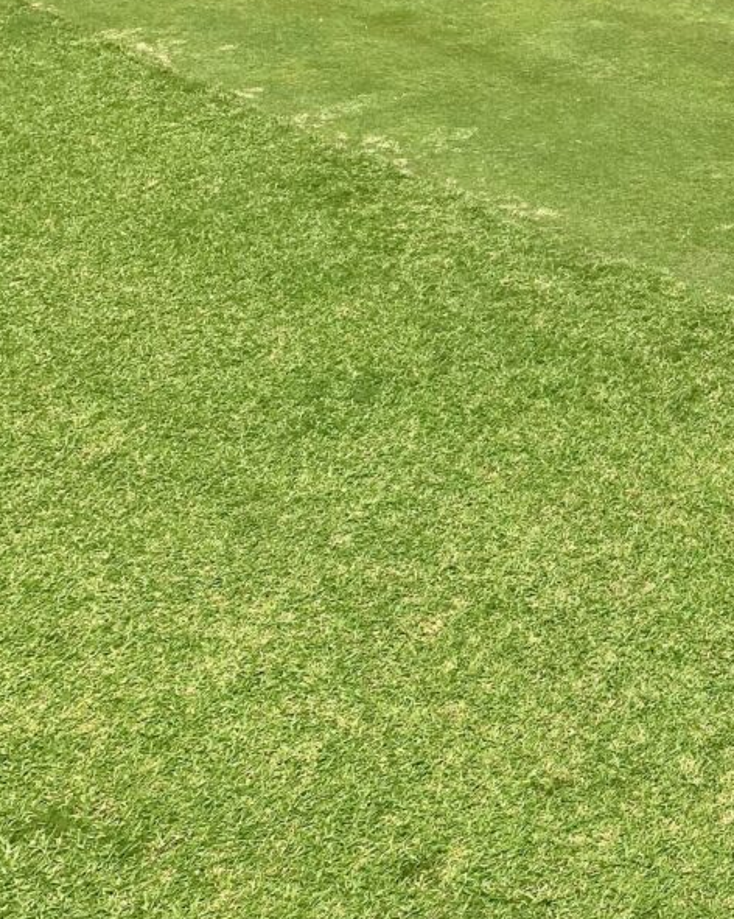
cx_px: 868
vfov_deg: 28.3
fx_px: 1794
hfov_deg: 21.5
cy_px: 227
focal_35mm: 66
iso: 32
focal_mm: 4.25
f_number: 1.8
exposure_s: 1/2513
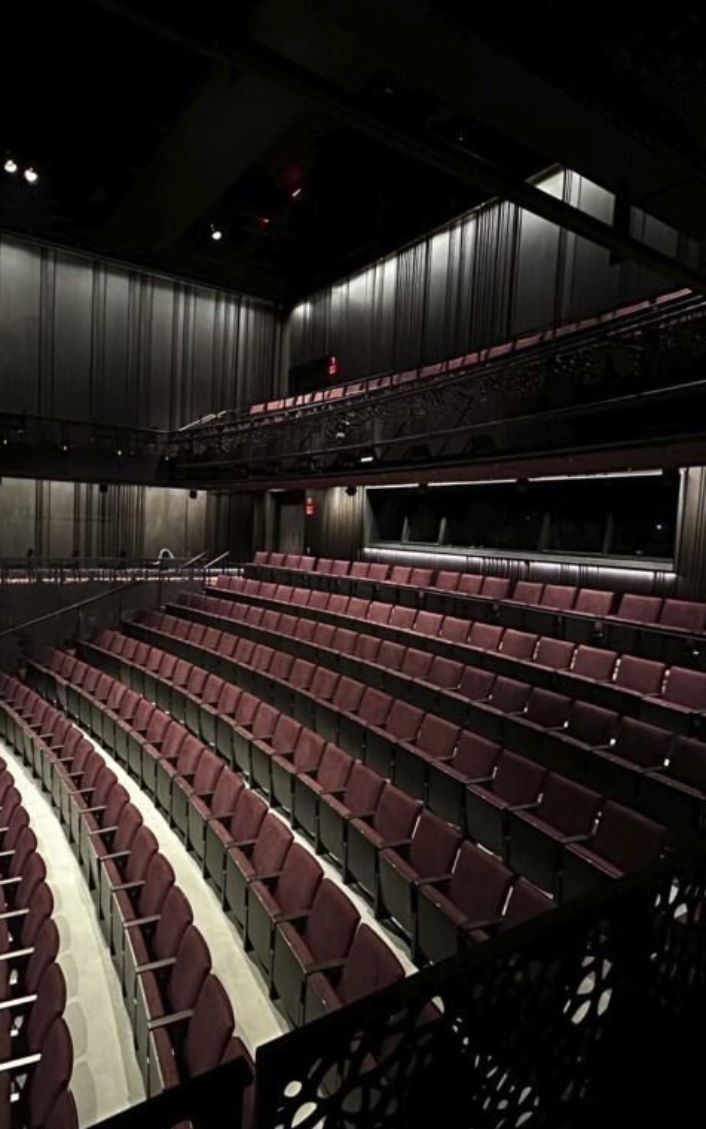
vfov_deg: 85.1
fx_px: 616
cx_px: 278
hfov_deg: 59.1
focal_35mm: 20
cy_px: 569
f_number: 2.2
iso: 2000
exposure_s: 1/30
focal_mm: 2.22
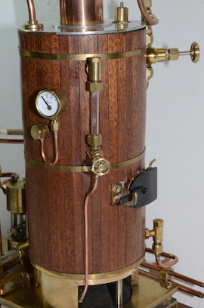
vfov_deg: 26.0
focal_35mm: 78
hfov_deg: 17.4
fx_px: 666
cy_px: 154
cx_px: 102
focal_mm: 52
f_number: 13
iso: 800
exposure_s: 1/60
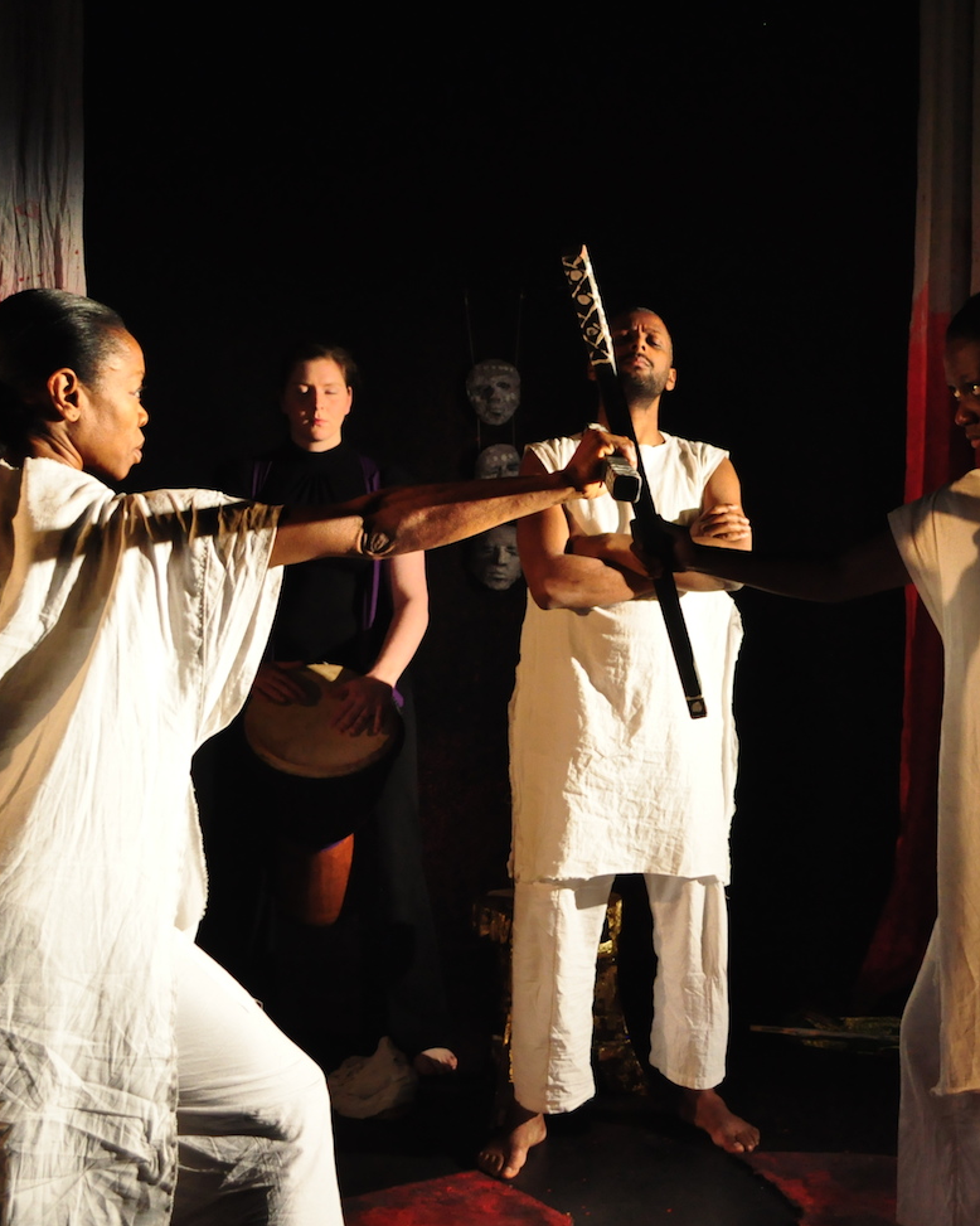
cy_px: 567
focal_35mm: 47
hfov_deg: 31.8
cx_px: 658
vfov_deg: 39.5
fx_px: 1705
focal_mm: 20
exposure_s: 1/30
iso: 1400
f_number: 3.8
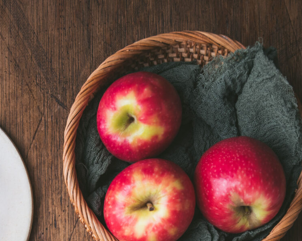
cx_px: 70
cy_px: 392
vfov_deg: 13.2
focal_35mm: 108
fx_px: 965
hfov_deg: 17.7
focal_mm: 42
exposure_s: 1/20
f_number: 3.2
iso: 400
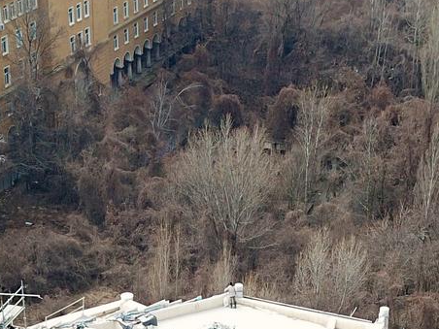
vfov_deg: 14.7
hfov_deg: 21.3
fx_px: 1167
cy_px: 522
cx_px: 176
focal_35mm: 92
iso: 100
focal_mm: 4.73
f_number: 2.2
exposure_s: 1/381
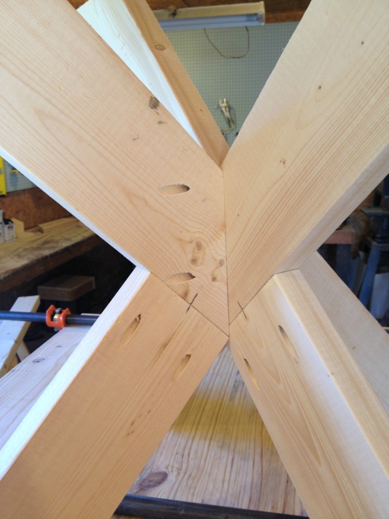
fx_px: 524
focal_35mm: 35
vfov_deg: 52.6
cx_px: 194
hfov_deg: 40.7
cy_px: 260
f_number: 2.4
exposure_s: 1/20
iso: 50
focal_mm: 4.28
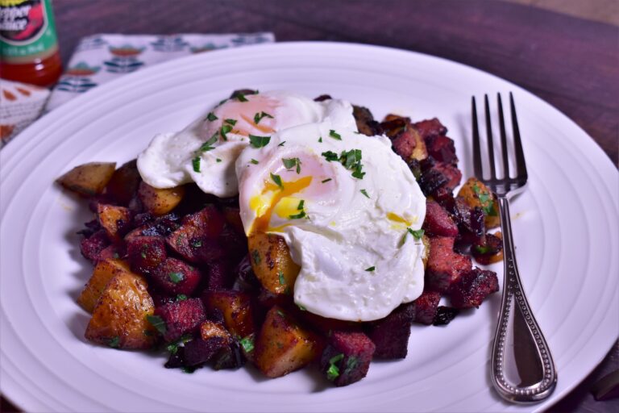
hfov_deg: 33.4
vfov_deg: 22.6
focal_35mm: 60
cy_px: 206
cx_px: 310
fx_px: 1032
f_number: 7.1
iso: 400
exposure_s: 1/160
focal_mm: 40
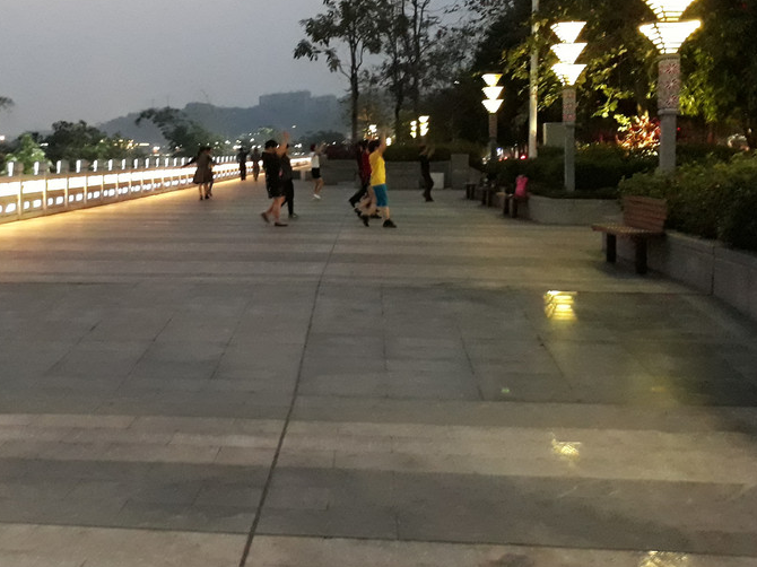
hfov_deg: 42.7
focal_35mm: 43
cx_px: 206
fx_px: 940
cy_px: 182
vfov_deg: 33.2
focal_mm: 3.71
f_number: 1.7
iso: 640
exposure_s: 1/15
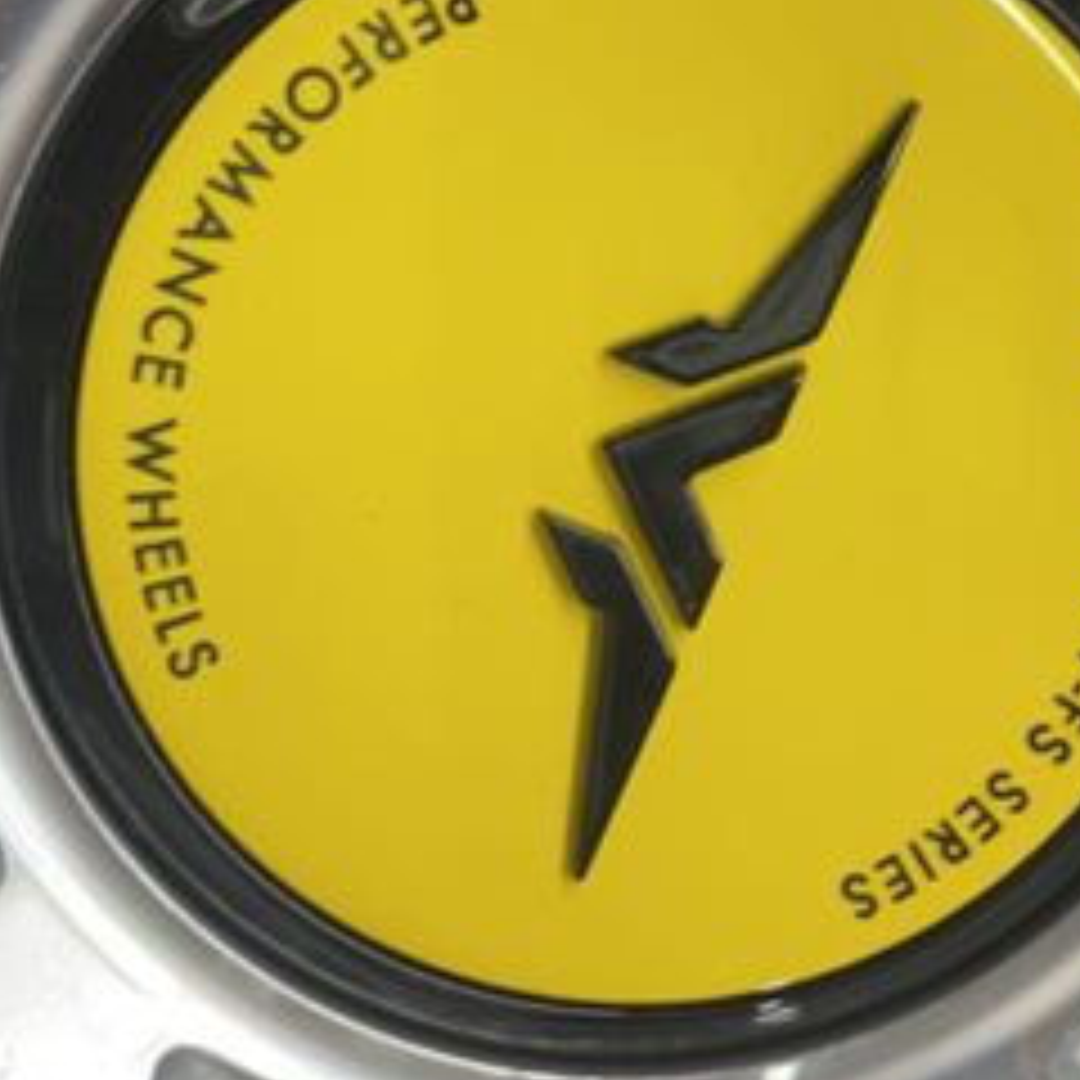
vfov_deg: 26.9
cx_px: 621
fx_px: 2259
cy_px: 495
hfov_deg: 26.9
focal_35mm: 64
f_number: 1.6
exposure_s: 1/50
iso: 64
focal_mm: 5.1
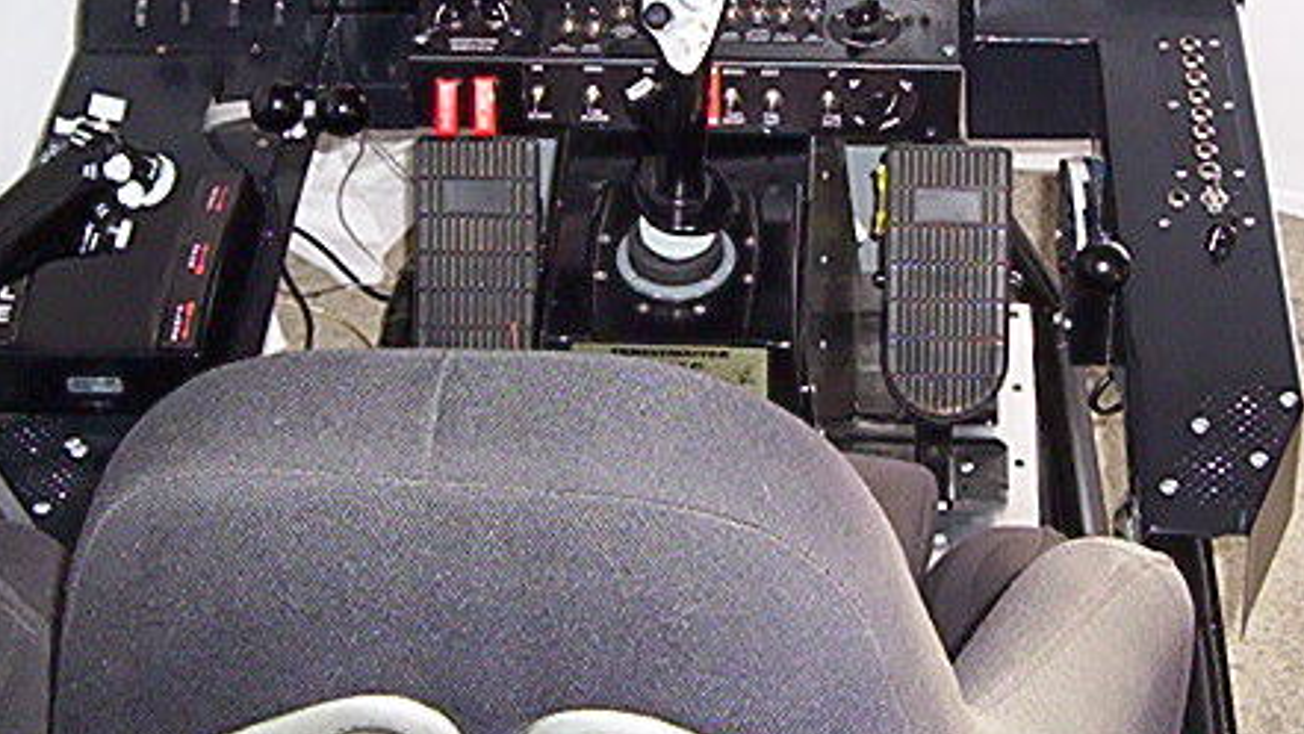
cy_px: 156
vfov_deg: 15.2
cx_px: 676
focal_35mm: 79
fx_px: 2733
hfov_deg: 26.8
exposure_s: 1/60
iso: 140
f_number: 3.84
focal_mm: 5.26
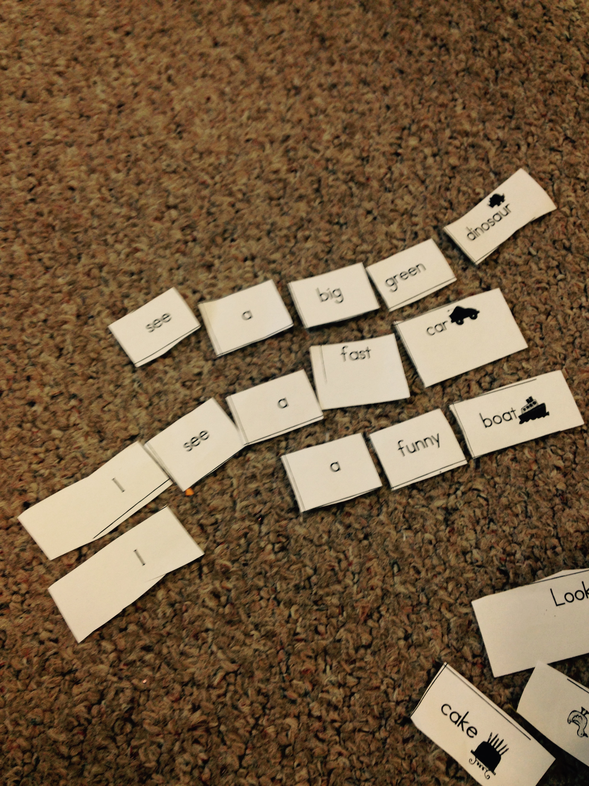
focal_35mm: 33
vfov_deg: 55.4
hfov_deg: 42.9
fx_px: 749
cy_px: 393
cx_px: 294
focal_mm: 4.12
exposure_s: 1/24
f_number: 2.4
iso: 50
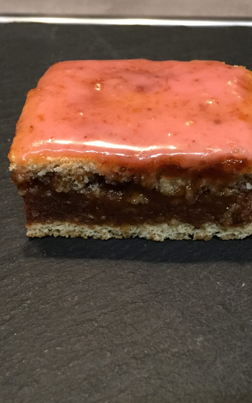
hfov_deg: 30.4
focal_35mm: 42
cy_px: 203
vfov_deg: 47.2
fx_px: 462
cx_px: 157
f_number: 2.2
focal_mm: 4.15
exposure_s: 1/17
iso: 250
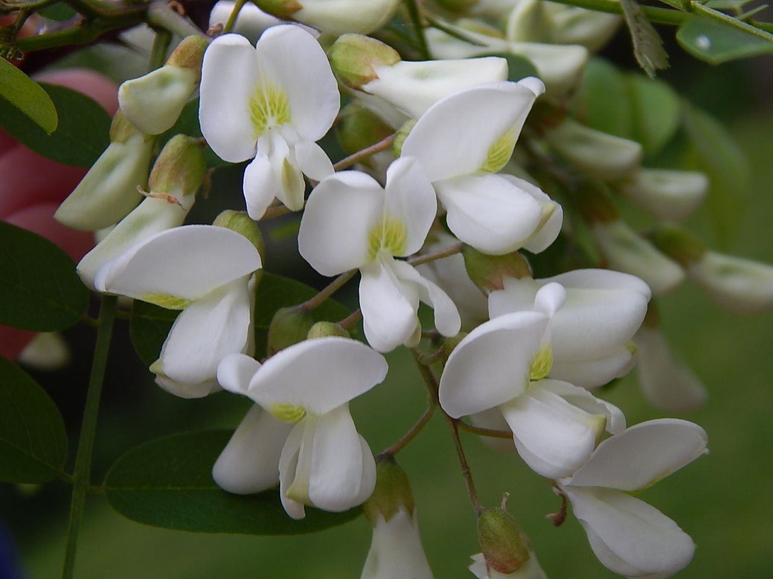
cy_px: 290
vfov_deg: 14.1
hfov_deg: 18.7
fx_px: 2345
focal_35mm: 105
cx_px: 386
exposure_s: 1/50
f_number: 4.5
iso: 125
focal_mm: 18.7
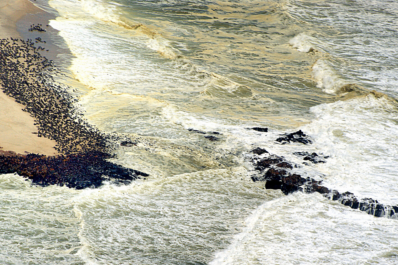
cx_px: 203
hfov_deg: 8.0
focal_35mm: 257
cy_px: 173
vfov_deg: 5.3
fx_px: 2839
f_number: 11
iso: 100
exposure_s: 1/320
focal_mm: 130
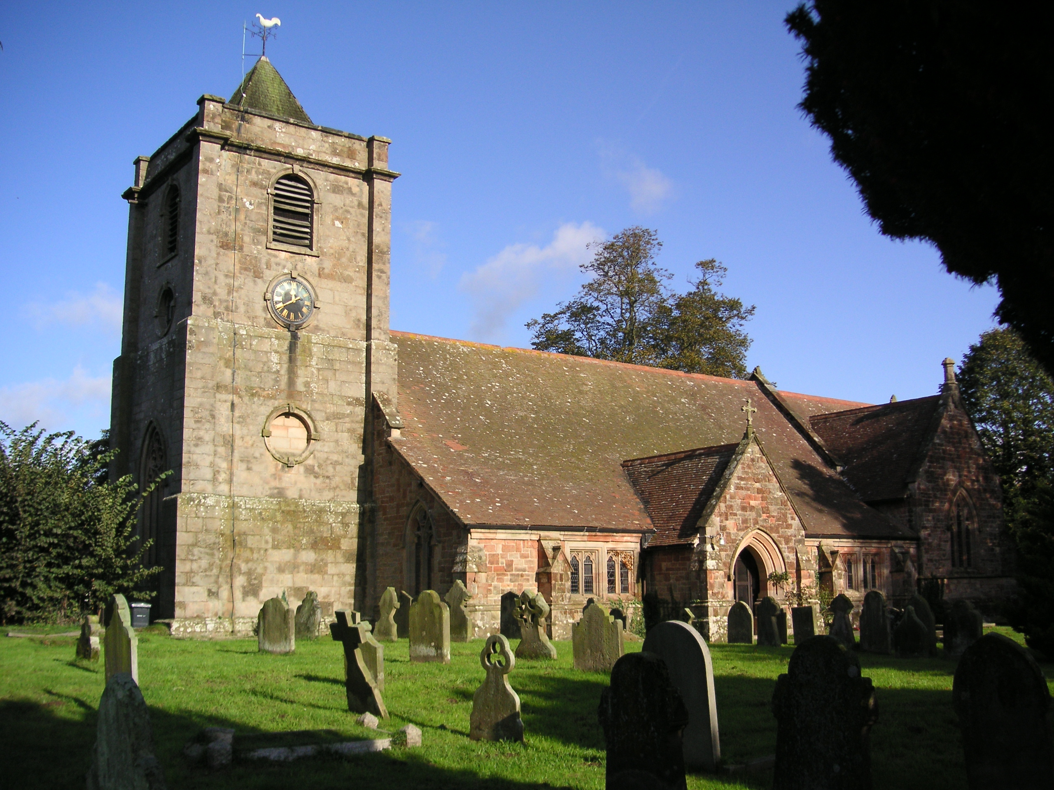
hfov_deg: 50.1
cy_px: 395
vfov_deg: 38.7
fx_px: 1127
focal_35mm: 37
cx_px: 527
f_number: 6.7
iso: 50
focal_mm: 6.1
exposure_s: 1/180
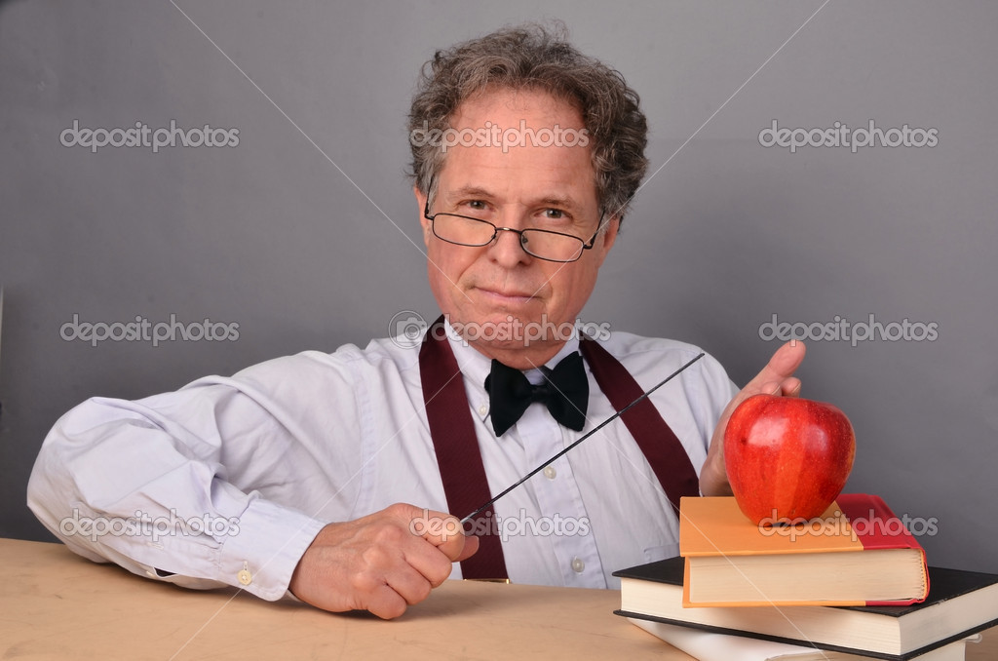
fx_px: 1577
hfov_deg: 35.1
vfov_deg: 23.7
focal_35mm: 57
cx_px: 499
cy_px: 330
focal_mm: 38
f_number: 20
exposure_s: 1/80
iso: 125
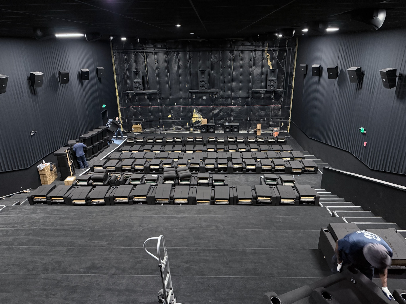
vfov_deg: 56.8
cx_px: 203
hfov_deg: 71.6
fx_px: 281
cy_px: 152
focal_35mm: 24
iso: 1250
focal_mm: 6.76
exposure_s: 1/30
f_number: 1.78
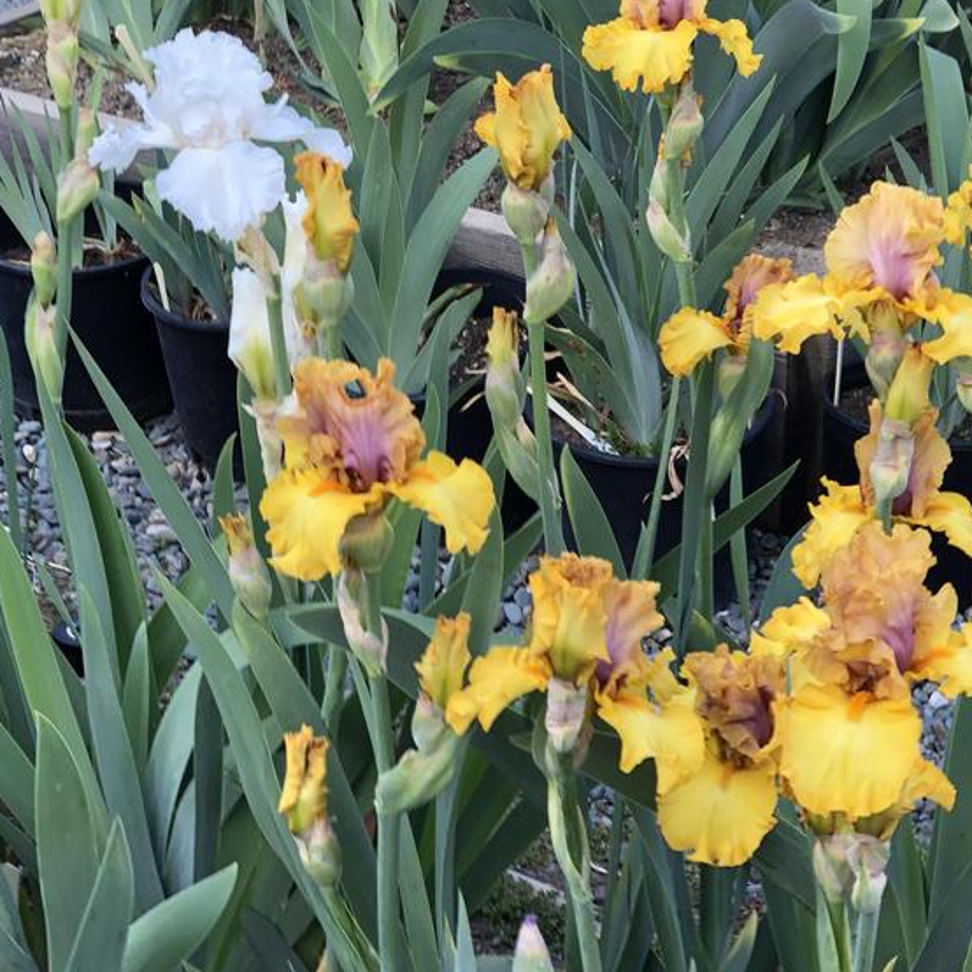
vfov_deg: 20.7
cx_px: 597
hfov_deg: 20.9
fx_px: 2637
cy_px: 223
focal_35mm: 83
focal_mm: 6
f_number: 2.4
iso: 25
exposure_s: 1/120
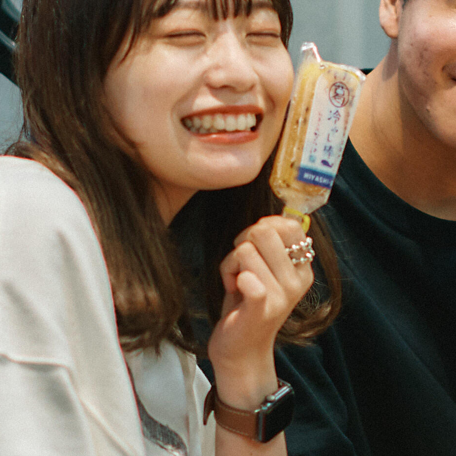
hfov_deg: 6.5
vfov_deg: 6.5
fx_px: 4024
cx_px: 284
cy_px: 267
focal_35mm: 270
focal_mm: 50
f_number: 1.8
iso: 200
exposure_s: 1/320
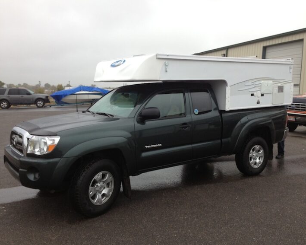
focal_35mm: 37
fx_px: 335
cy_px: 124
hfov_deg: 49.0
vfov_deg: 40.1
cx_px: 165
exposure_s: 1/280
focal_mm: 4.28
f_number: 2.4
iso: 50
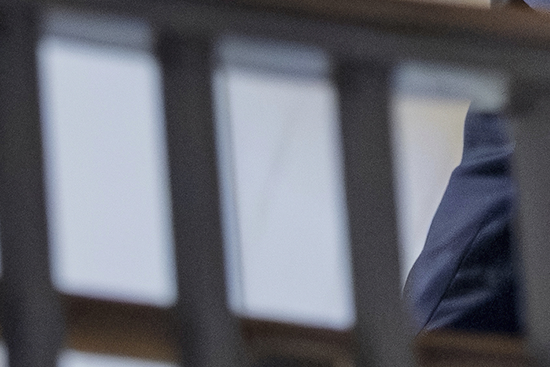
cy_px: -21
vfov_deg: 2.1
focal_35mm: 644
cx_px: 539
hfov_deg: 3.2
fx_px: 9838
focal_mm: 135
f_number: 1.8
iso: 12800
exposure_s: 1/500
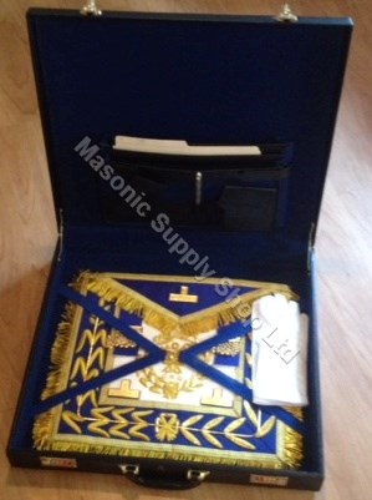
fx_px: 503
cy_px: 250
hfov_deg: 40.6
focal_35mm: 35
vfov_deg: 52.7
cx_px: 186
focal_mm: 4.28
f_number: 2.4
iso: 400
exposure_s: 1/20
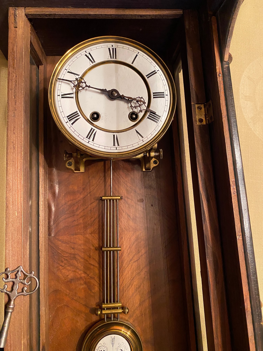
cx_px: 132
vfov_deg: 67.3
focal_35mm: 26
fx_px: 263
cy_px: 176
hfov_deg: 53.1
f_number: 1.8
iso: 400
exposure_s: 1/40
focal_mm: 4.25
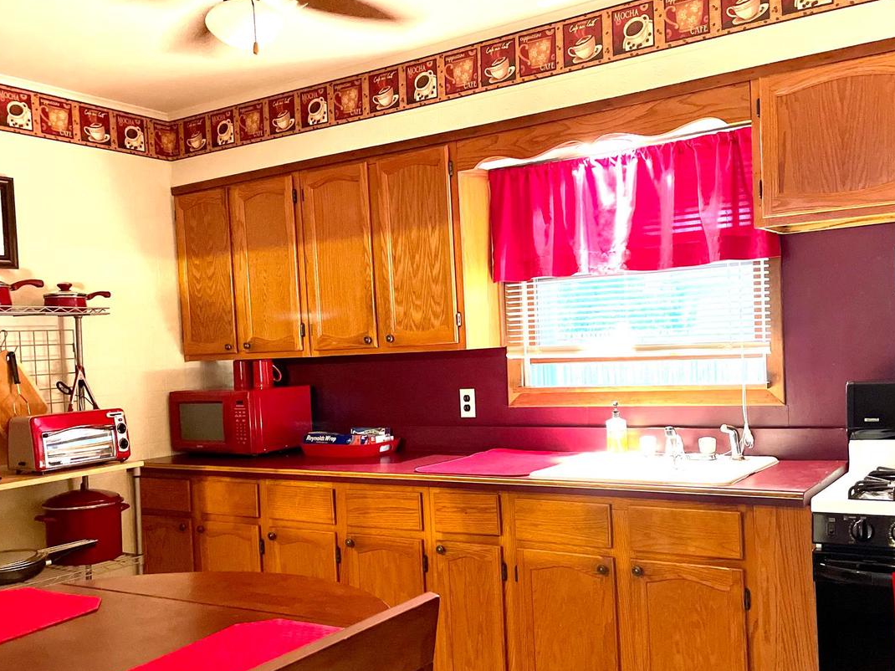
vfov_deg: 40.5
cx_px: 457
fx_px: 905
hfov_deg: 52.6
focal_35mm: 35
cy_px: 394
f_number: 1.6
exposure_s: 1/30
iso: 500
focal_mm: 4.2
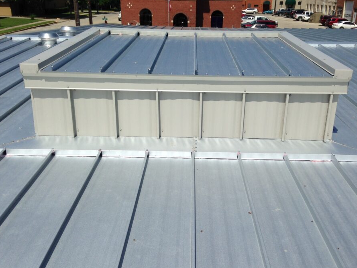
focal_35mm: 38
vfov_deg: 37.7
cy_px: 123
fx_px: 392
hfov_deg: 48.9
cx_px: 196
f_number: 2.4
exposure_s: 1/3623
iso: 50
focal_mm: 4.12
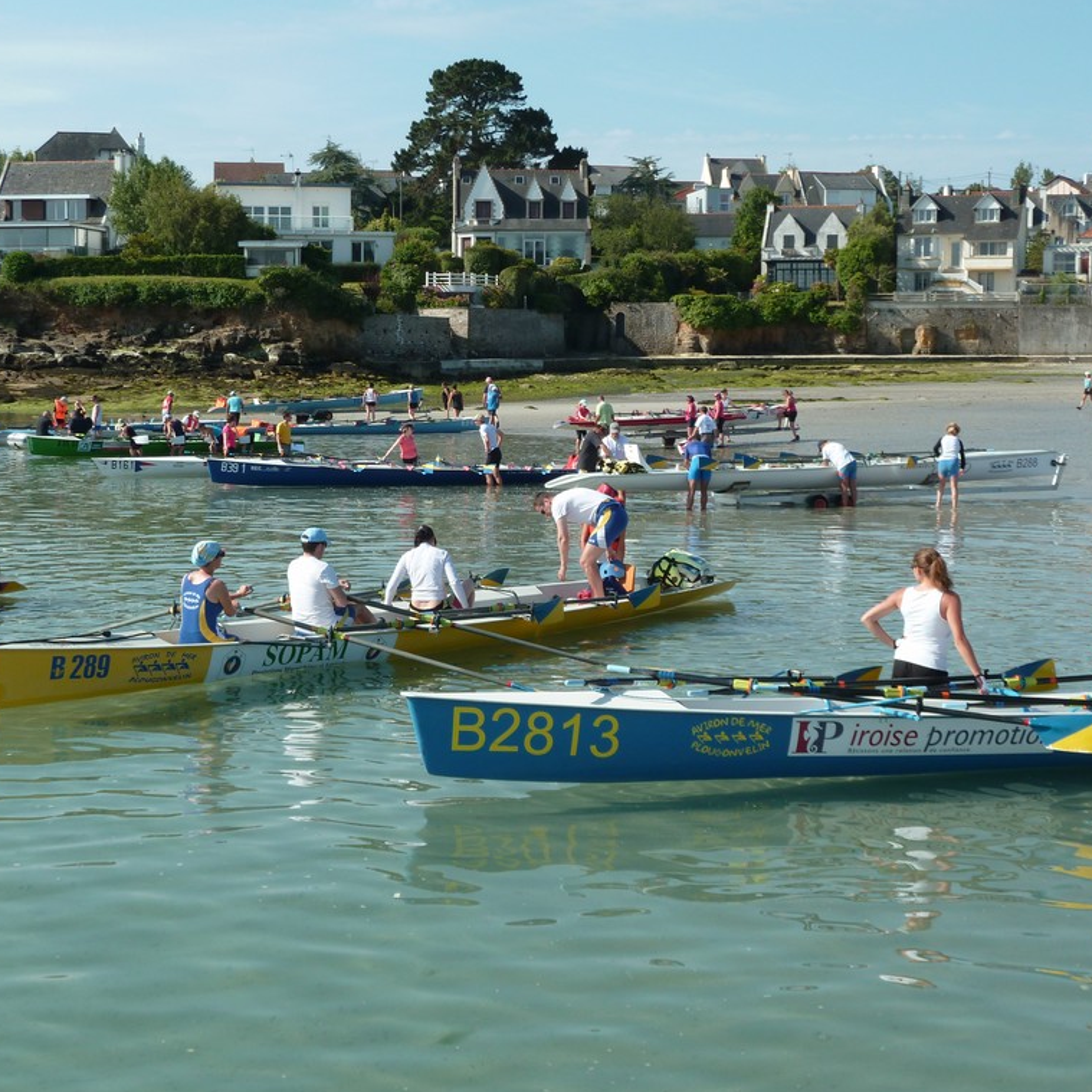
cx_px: 465
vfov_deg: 27.7
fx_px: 2213
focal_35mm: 62
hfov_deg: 27.7
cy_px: 548
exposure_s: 1/500
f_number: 3.8
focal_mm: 8.5
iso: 80
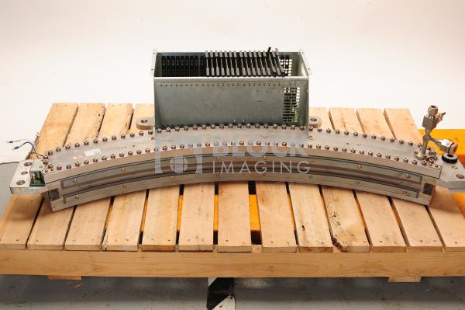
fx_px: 645
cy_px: 155
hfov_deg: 39.6
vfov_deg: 26.9
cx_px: 232
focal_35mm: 50
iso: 320
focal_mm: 50
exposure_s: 1/160
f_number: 14
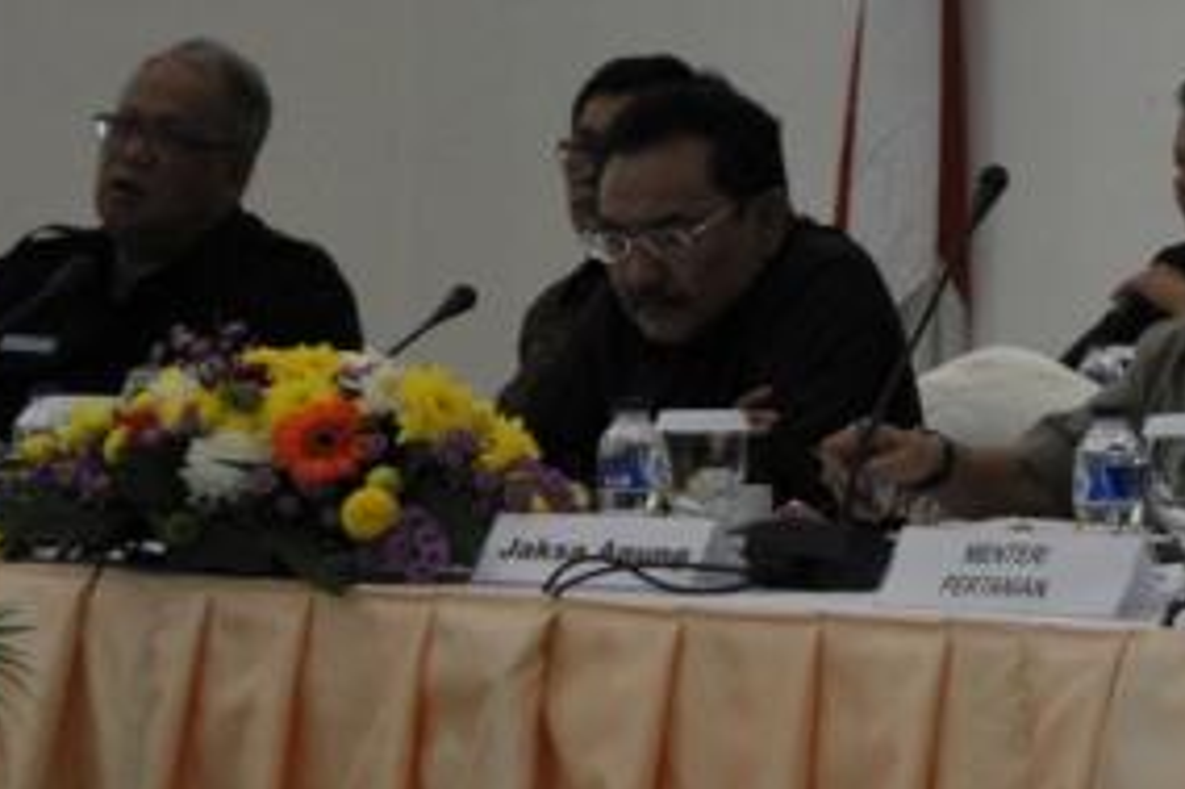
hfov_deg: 12.3
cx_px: 1940
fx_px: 5158
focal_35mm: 157
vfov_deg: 8.6
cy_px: -154
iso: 640
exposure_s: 1/80
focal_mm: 29
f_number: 4.5
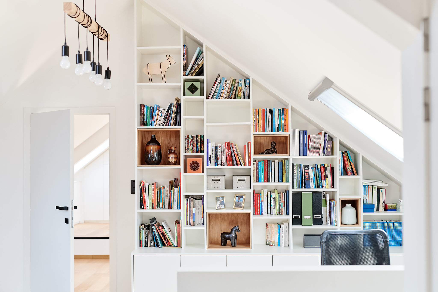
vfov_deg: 27.0
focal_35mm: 50
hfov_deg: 39.6
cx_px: 219
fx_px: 608
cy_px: 146
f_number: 3.5
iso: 320
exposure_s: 1/80
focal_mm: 50
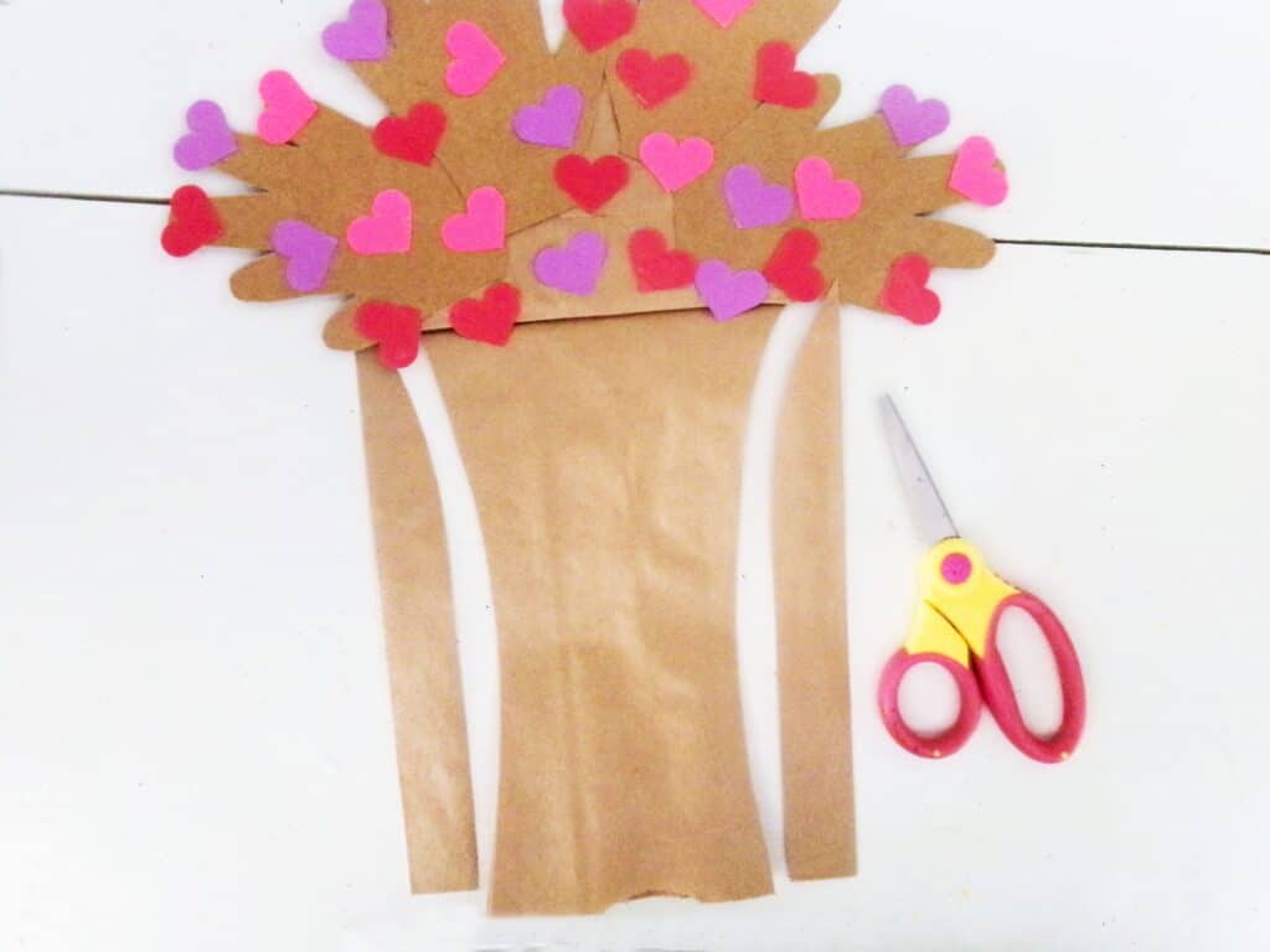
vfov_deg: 49.7
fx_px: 1027
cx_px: 635
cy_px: 476
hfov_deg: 63.4
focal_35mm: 28
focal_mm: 5.1
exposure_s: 1/4
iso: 800
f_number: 3.9
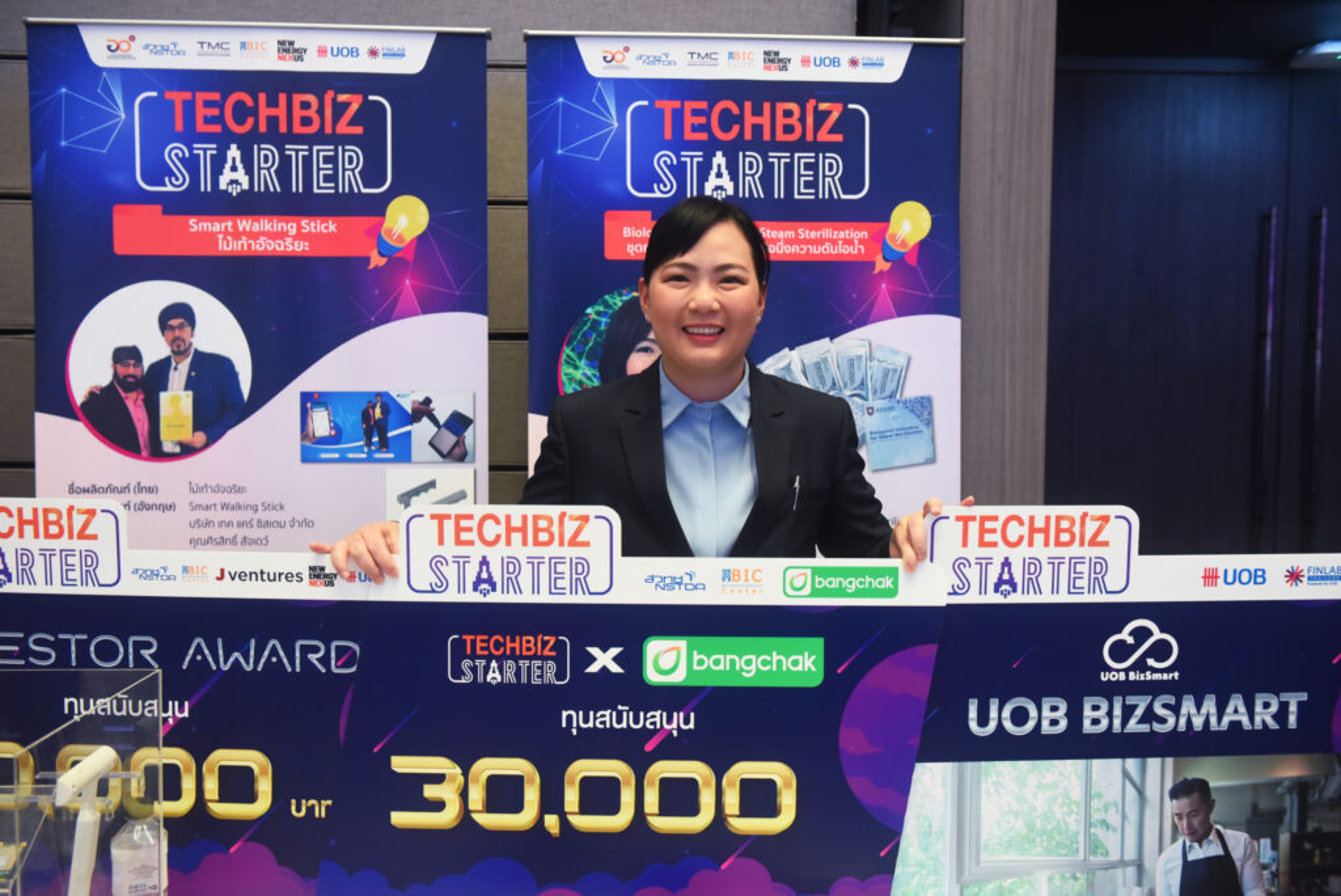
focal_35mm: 35
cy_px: 448
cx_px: 670
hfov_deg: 54.4
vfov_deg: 37.9
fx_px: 1304
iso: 2500
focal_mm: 35
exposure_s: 1/160
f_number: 4
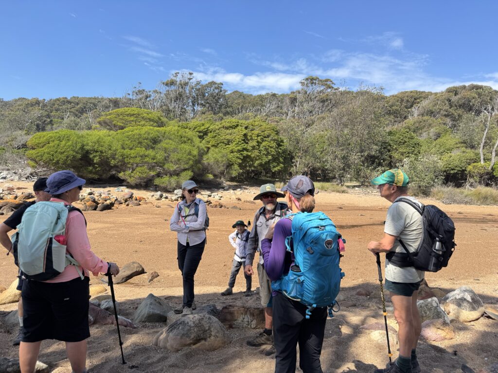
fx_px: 345
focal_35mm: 24
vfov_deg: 56.8
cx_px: 249
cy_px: 186
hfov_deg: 71.6
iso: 80
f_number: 1.78
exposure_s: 1/2833
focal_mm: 6.76
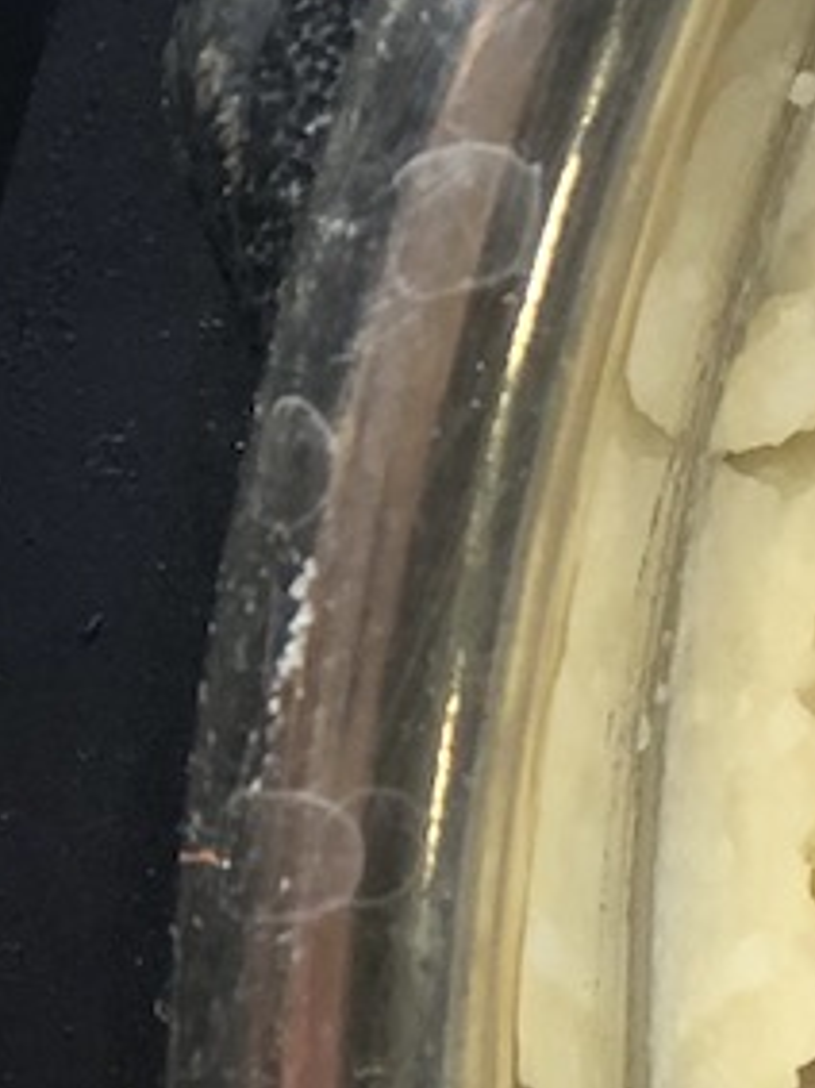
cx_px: 1169
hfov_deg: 5.1
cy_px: 996
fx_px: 9111
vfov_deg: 6.8
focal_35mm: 290
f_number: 2.8
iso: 20
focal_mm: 6.6
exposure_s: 1/30
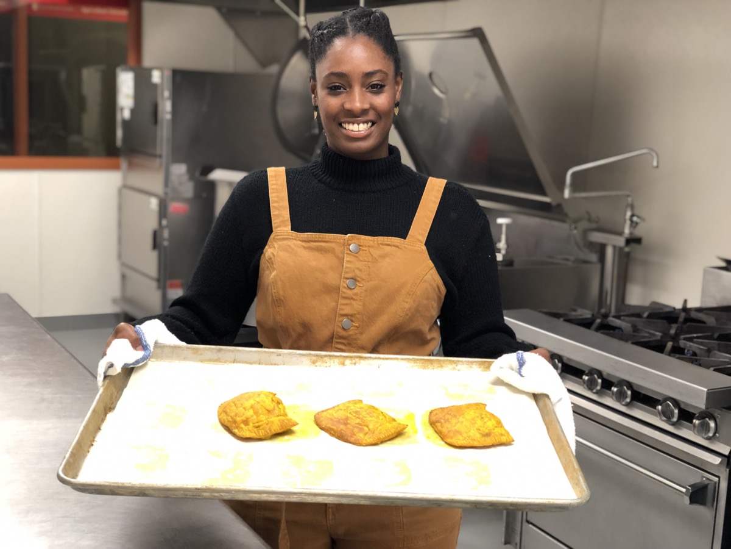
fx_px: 1098
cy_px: 274
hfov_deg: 36.8
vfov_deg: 28.0
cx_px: 366
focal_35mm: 52
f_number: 2.4
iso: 100
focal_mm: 6
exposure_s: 1/30
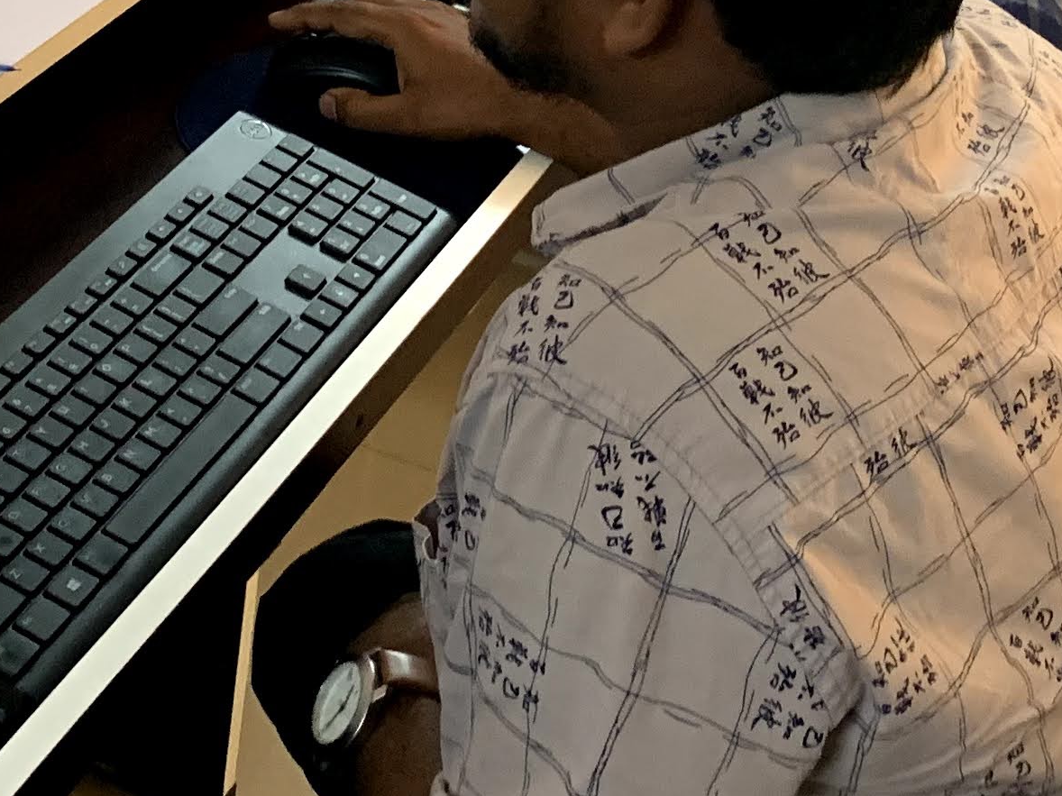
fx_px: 2730
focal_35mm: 89
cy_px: -385
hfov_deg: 22.0
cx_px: 493
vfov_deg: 15.4
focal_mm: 4.25
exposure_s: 1/50
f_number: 1.8
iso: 160
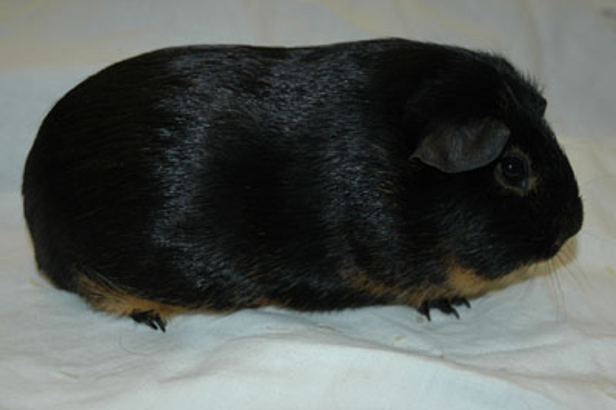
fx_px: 898
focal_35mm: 52
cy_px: 205
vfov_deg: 25.7
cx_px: 308
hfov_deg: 37.9
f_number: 4.2
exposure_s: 1/60
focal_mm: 35
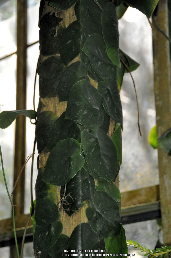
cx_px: 86
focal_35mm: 84
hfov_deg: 16.2
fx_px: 600
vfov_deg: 24.2
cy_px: 129
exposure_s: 1/60
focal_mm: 56
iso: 800
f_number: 4.8
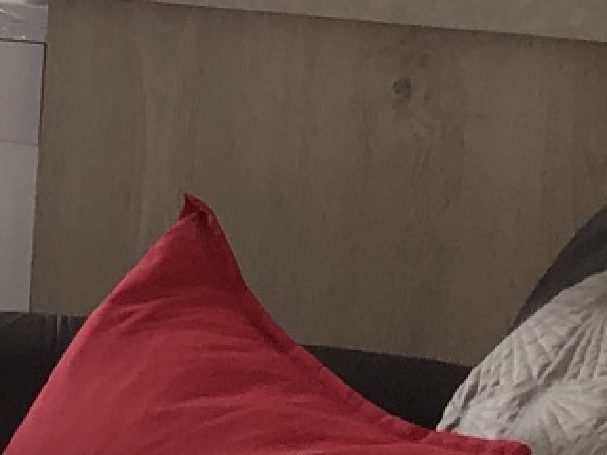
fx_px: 3155
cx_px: -969
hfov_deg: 9.5
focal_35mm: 180
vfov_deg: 8.0
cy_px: -270
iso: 50
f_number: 1.8
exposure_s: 1/12
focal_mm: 4
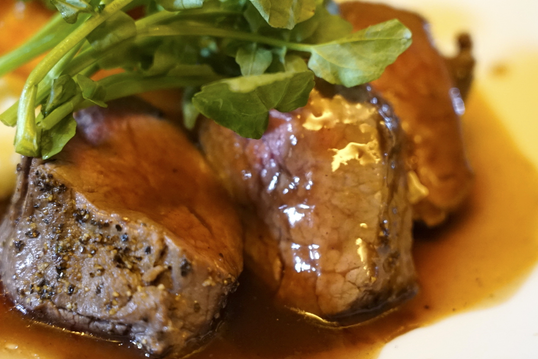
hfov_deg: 15.3
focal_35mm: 134
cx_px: 255
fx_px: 2004
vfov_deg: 10.3
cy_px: 180
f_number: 4
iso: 8000
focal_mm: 105
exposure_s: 1/125
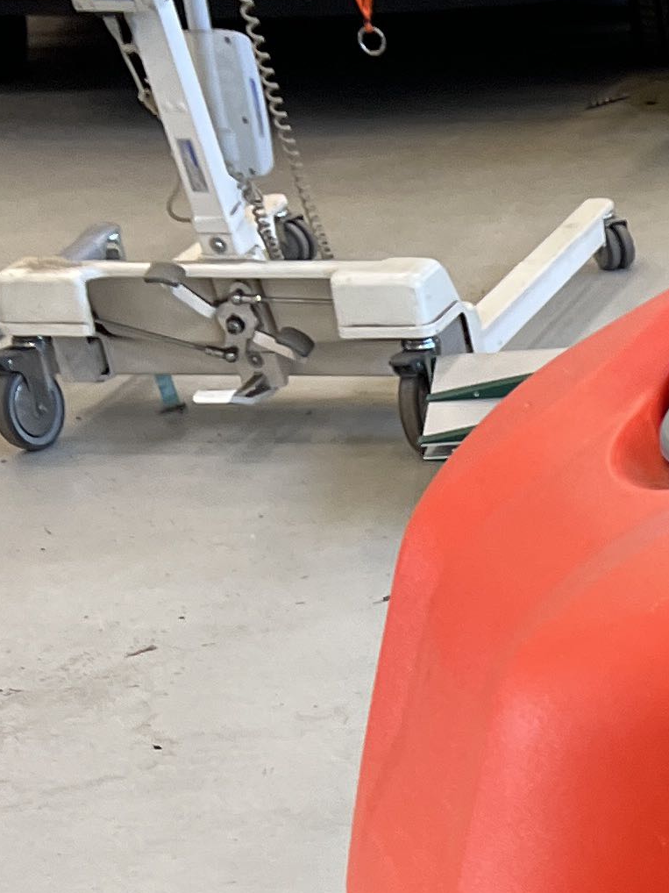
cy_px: 1269
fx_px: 2655
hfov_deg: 12.7
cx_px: 1292
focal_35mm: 103
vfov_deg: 17.5
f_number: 1.5
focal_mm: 5.7
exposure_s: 1/100
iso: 64
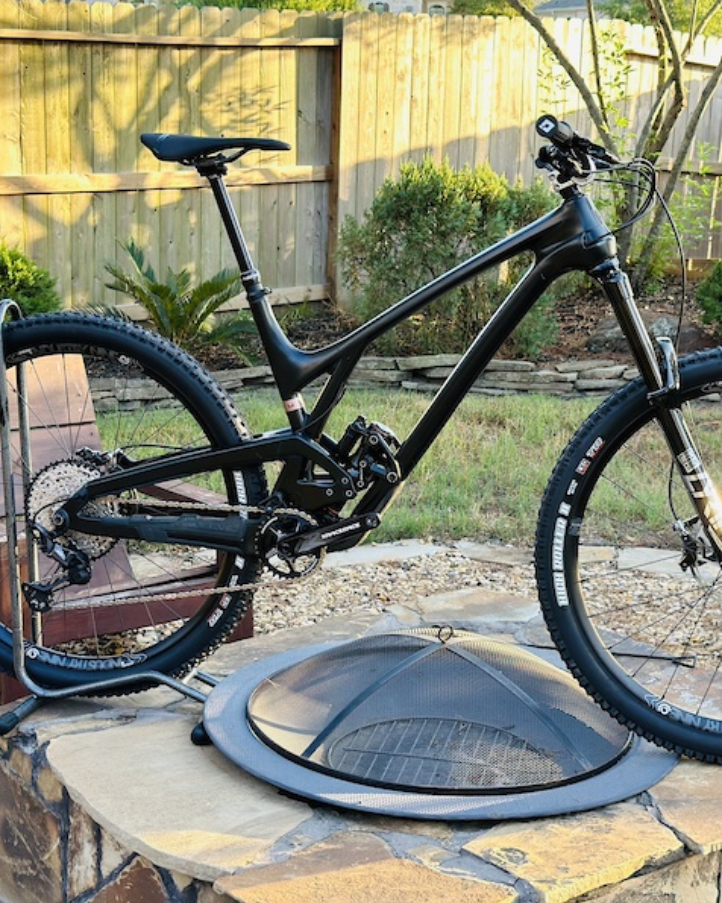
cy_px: 449
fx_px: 1683
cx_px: 423
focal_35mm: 63
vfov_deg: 30.0
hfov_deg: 24.2
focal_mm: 6.86
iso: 80
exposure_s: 1/200
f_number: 1.78
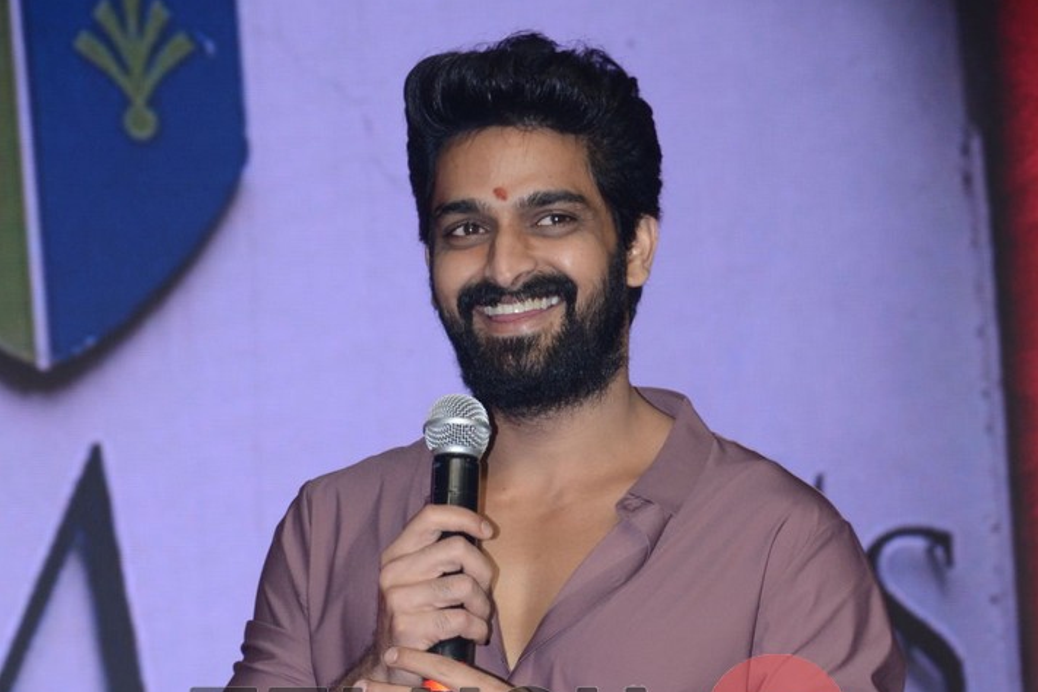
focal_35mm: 239
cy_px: 727
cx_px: 520
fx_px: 6884
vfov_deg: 5.7
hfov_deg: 8.6
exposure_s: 1/125
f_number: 7.1
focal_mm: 105
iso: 800
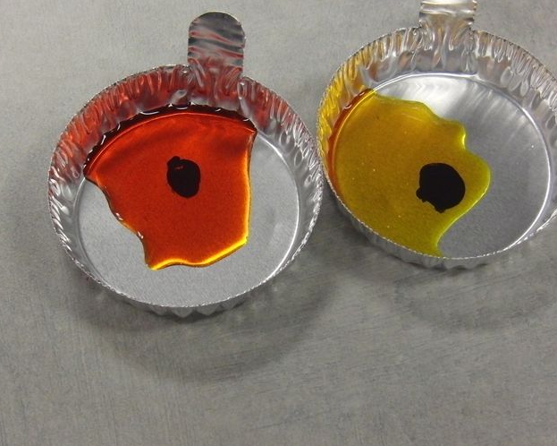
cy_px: 157
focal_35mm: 77
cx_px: 287
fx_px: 1269
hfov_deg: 24.8
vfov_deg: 19.8
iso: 400
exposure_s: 1/25
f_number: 4
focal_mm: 8.4
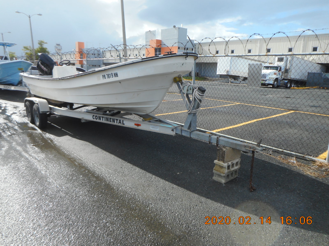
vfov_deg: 54.9
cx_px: 164
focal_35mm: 25
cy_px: 123
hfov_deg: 69.4
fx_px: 238
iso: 80
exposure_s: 1/500
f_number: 3.7
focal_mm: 4.5
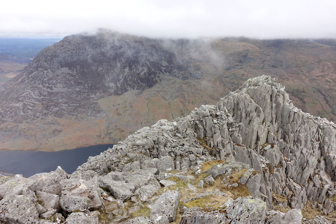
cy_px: 112
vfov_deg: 53.1
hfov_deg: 73.8
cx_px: 168
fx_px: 224
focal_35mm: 24
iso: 125
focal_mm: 8.8
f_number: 8
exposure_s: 1/100
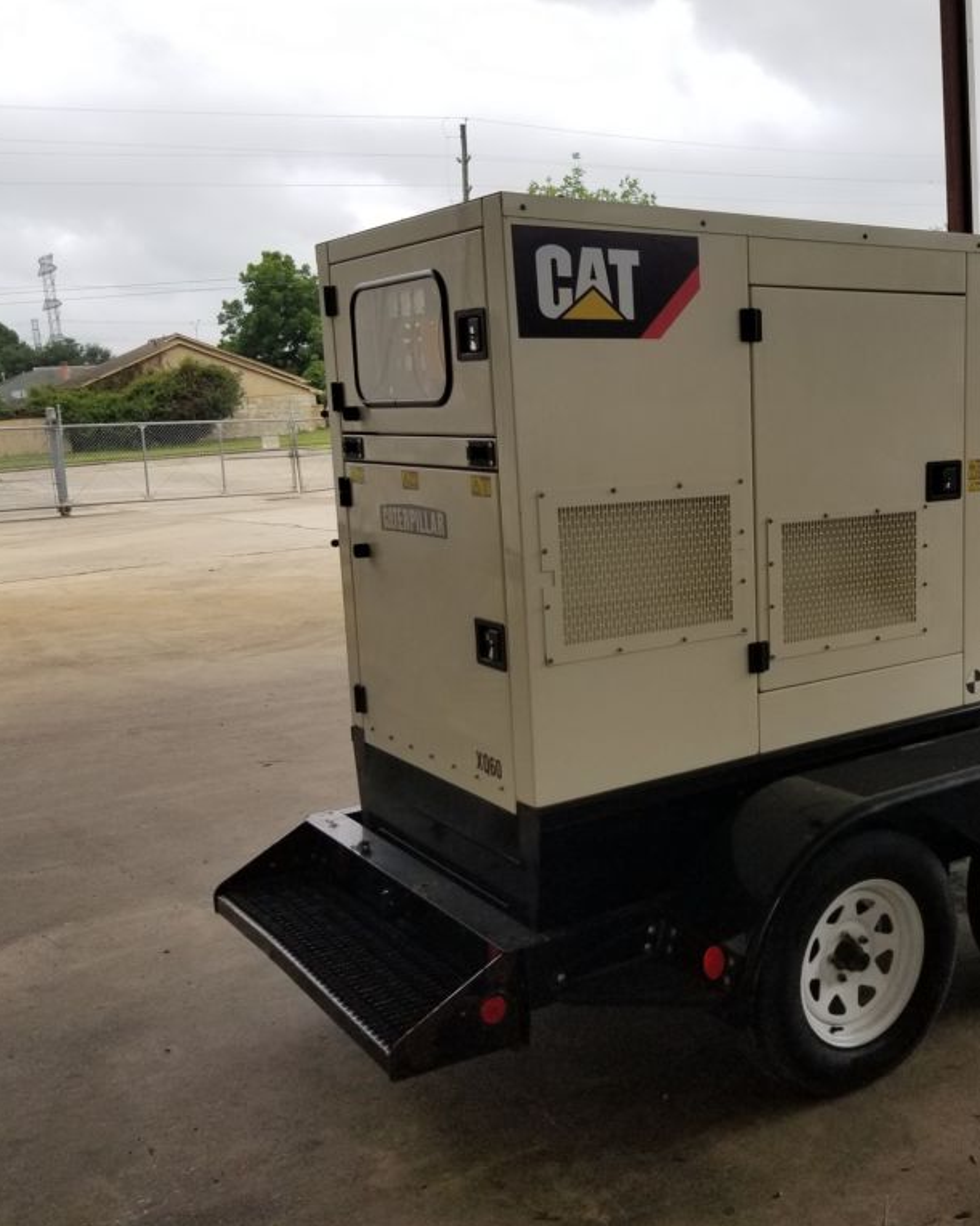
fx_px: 1233
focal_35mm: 34
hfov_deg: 41.5
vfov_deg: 52.8
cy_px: 615
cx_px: 786
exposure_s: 1/1754
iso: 50
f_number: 1.7
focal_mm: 4.25
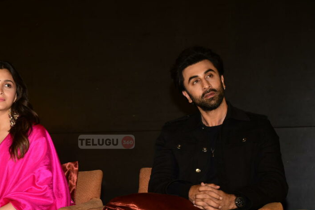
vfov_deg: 8.6
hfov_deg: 12.8
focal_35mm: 160
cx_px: 106
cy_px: 142
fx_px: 1400
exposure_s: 1/125
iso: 500
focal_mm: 110
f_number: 8
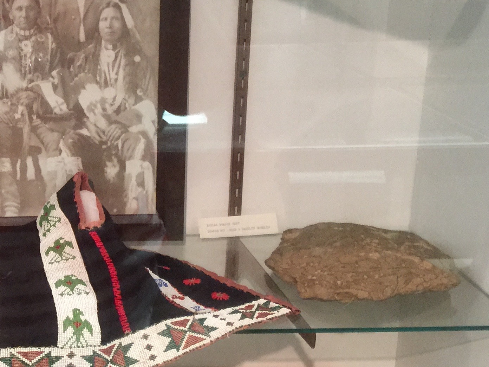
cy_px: 187
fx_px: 961
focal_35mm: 68
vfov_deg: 21.6
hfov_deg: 26.6
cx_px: -28
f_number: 2.2
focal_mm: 4.15
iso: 100
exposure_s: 1/15
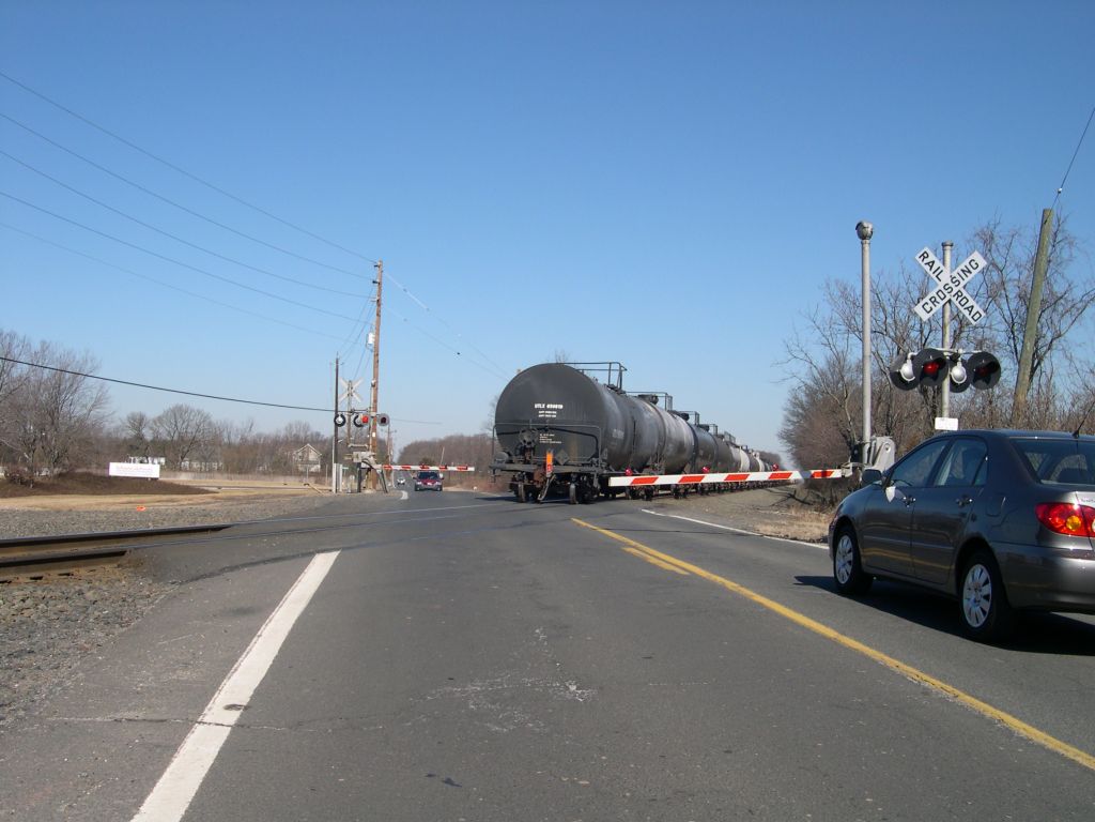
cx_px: 548
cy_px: 411
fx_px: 1202
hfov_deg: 49.0
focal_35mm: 38
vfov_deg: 37.7
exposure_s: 1/225
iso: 100
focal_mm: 8
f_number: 7.6
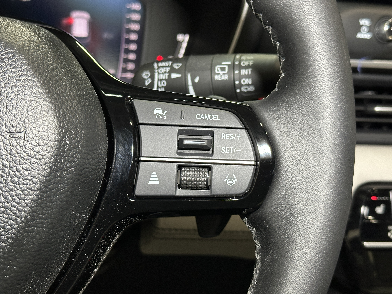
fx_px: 544
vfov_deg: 30.3
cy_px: 147
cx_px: 196
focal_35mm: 48
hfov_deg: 39.7
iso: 320
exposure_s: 1/40
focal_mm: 6.86
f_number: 1.78
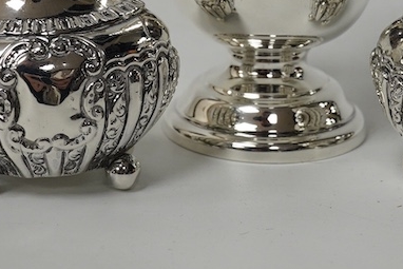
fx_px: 1187
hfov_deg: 19.2
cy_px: -11
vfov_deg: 12.7
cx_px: 256
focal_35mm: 106
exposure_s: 1/125
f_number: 13
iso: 1250
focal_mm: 30
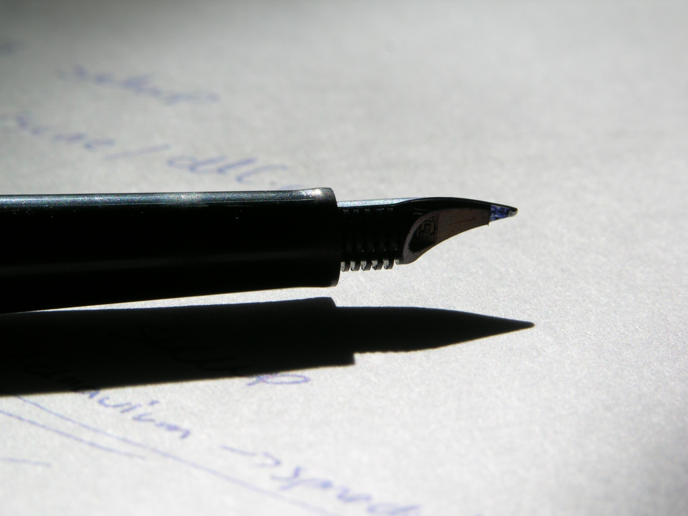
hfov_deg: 9.0
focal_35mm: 220
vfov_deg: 6.8
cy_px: 258
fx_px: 4373
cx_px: 344
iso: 50
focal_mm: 56.7
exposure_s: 1/214
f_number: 7.3
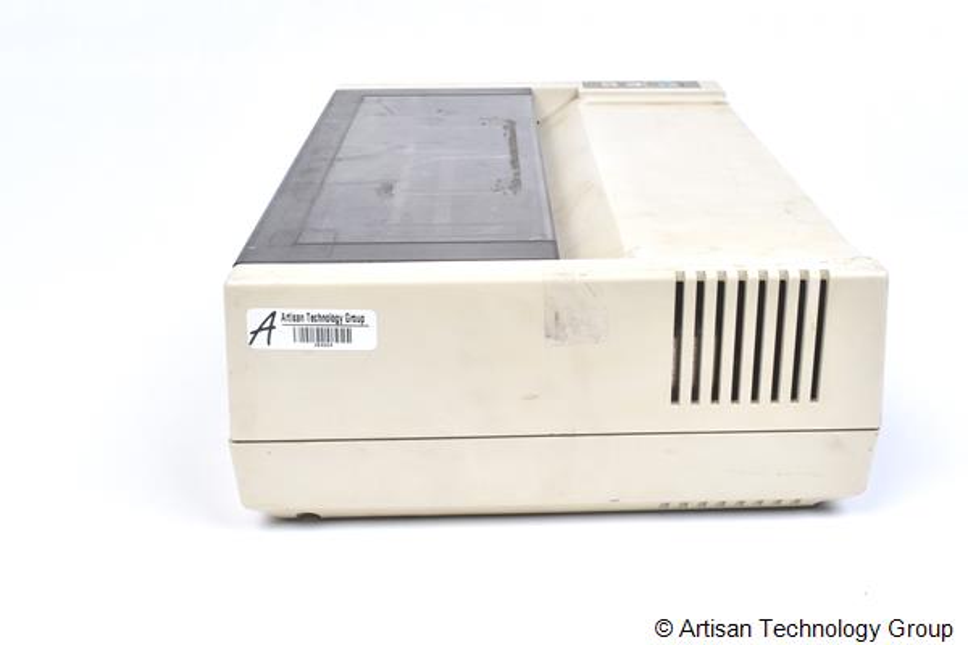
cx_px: 484
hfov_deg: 61.9
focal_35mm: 30
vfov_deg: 43.6
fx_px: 807
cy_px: 322
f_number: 16
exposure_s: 1/200
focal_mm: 20
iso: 200
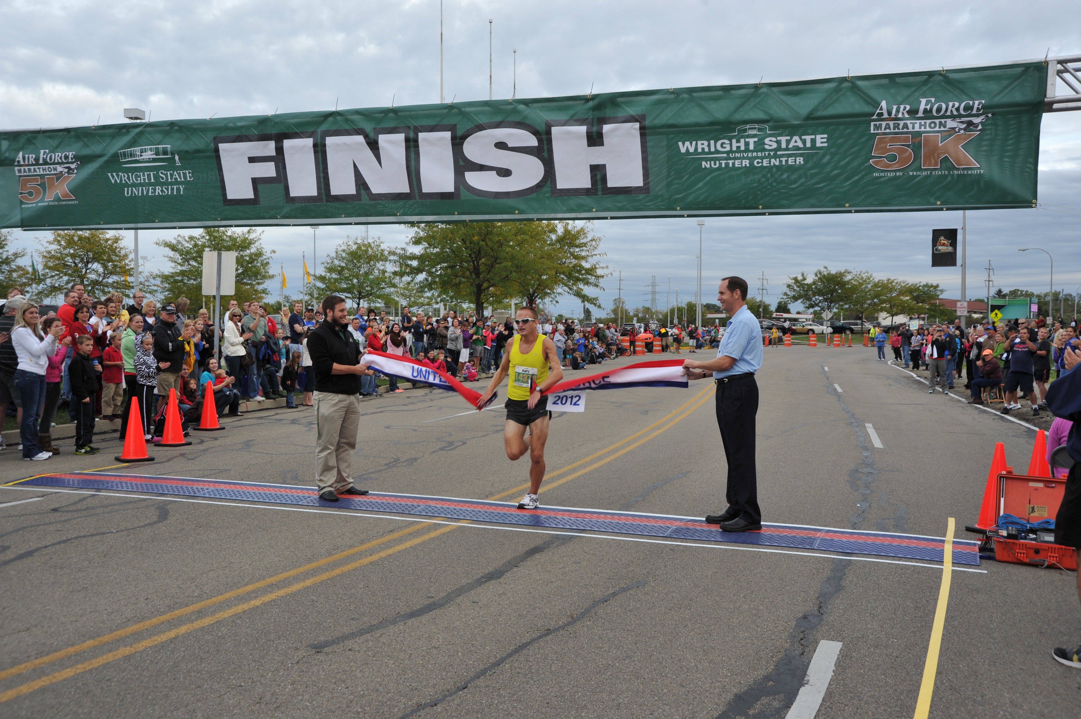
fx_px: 1050
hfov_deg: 54.5
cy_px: 360
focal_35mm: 35
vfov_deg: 37.8
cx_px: 540
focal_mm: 35
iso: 800
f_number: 9
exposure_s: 1/320
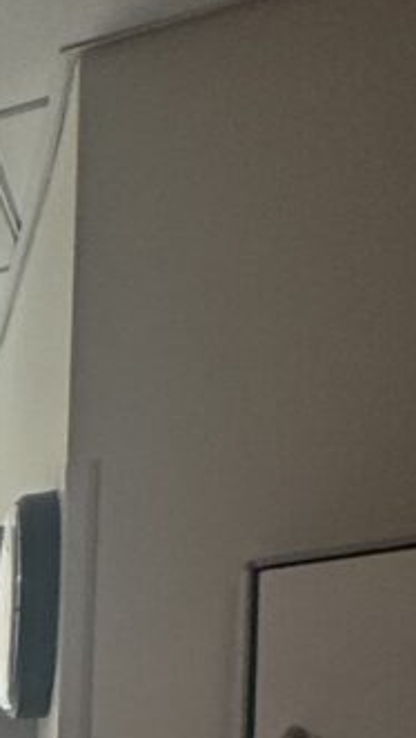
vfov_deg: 19.2
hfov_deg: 8.2
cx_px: -1183
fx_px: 1841
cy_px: 1180
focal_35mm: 94
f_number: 2.2
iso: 40
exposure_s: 1/153
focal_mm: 2.22
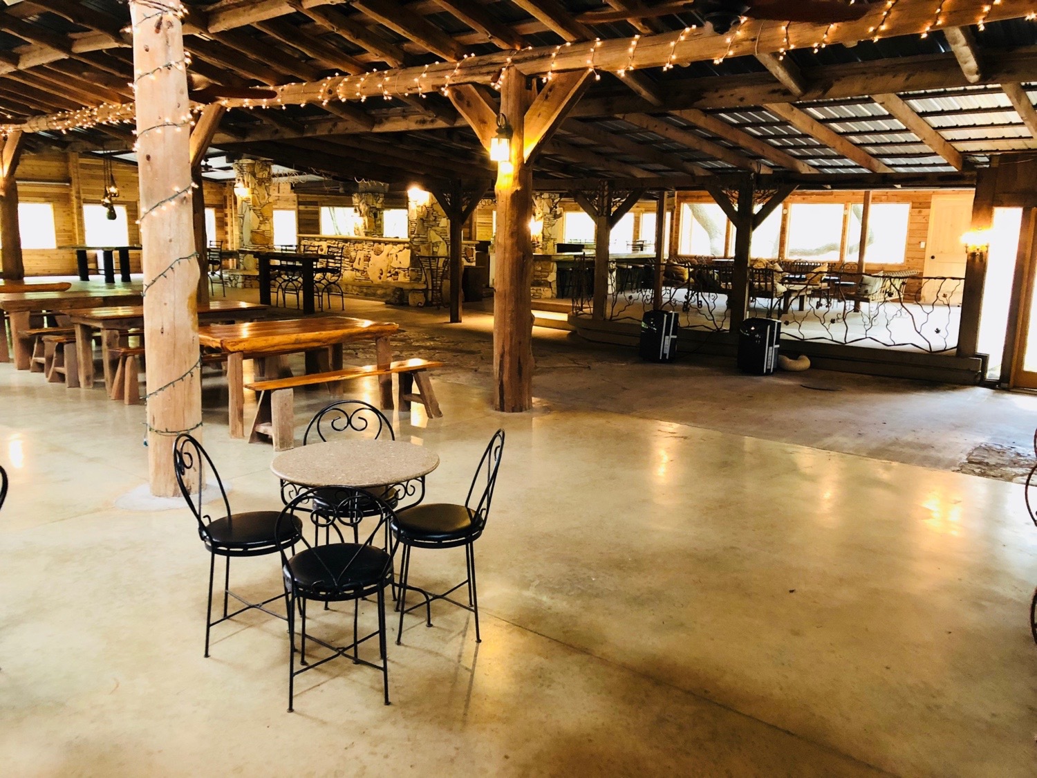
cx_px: 518
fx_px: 839
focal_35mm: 28
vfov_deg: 49.7
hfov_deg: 63.4
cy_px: 389
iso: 100
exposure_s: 1/15
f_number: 1.8
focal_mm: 3.99
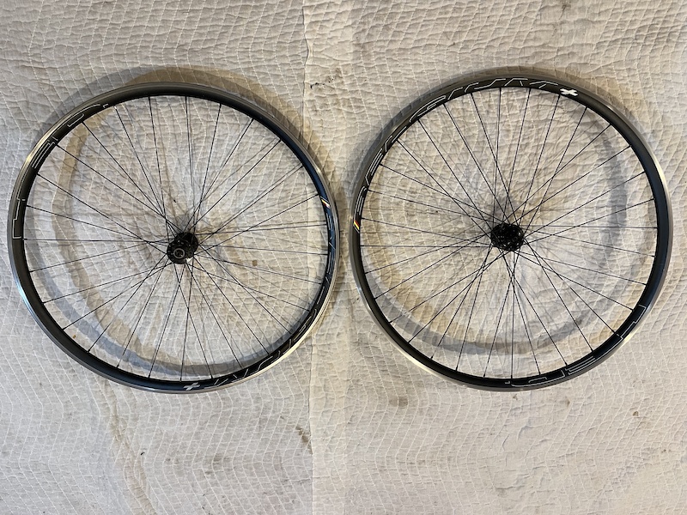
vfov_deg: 53.1
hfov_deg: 67.3
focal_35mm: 26
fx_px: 516
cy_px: 258
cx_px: 344
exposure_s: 1/60
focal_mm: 5.1
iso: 200
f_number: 1.6
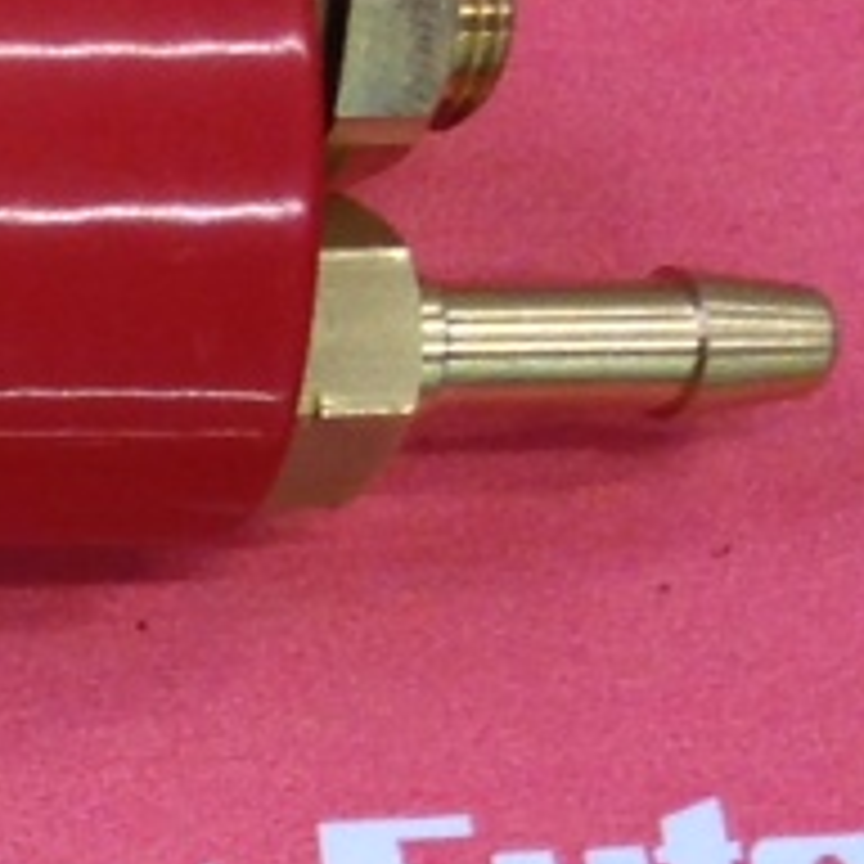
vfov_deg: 7.0
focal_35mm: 248
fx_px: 7003
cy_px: 927
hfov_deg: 6.0
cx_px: -2529
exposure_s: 1/20
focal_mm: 4.12
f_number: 2.4
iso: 50
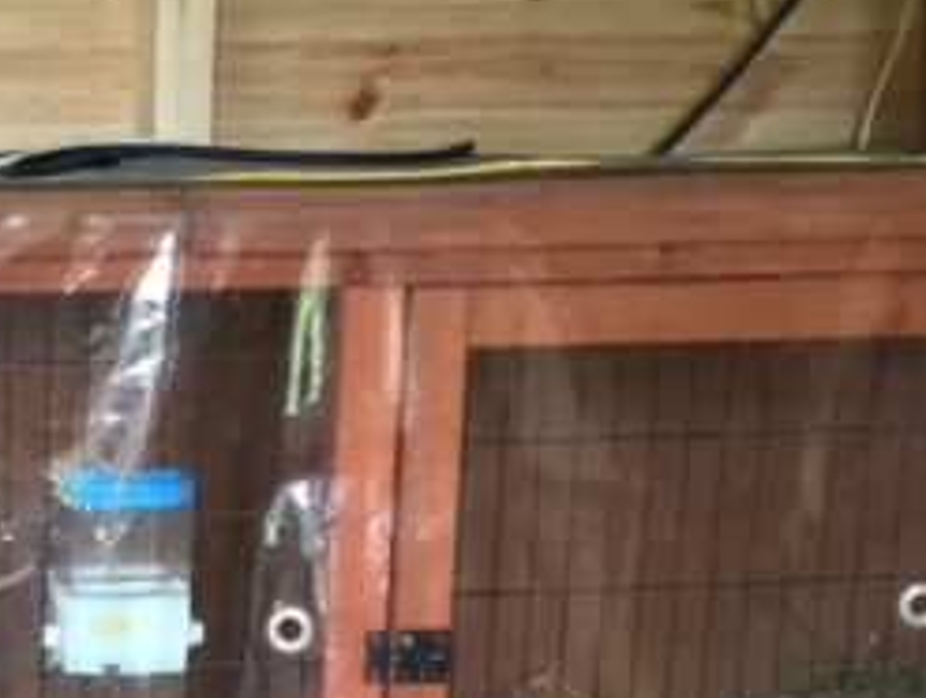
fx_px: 3215
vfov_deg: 12.0
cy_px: 931
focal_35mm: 120
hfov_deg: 15.9
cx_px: -120
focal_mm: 4.15
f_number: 2.2
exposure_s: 1/17
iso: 64
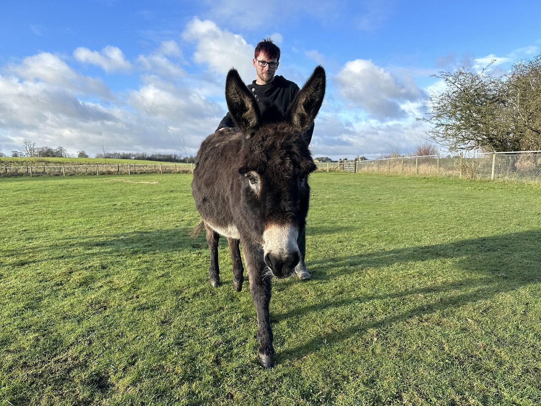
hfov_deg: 71.6
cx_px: 270
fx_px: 375
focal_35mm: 24
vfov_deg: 56.8
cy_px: 203
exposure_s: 1/1949
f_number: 1.78
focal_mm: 6.86
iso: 80
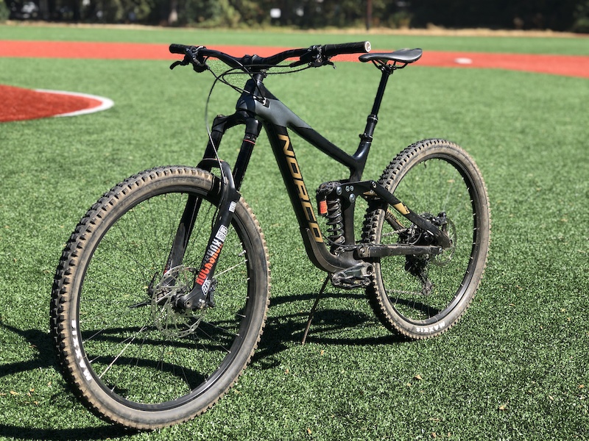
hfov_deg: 33.8
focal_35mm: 57
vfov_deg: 25.7
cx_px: 294
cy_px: 220
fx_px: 970
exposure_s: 1/294
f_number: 2.8
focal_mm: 6.6
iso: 20
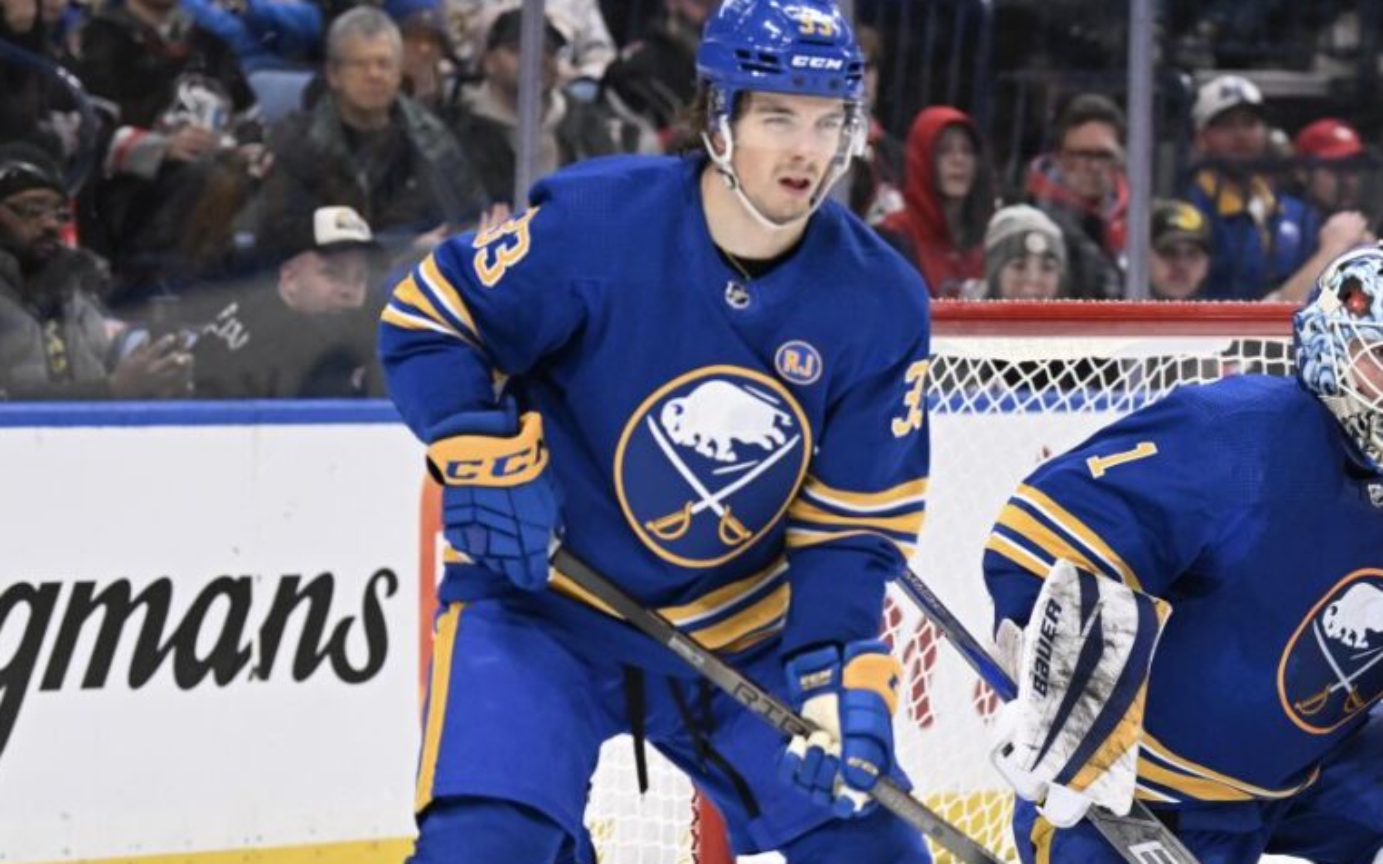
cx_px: 690
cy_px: 423
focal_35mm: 115
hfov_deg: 18.1
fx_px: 4334
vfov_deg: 11.4
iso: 3200
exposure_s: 1/2000
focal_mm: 112
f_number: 3.2
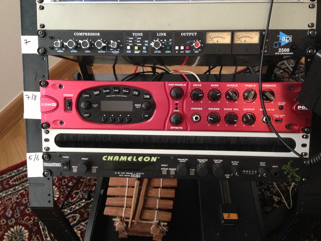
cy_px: 120
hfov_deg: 55.4
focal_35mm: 33
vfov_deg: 42.9
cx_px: 160
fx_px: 306
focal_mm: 4.13
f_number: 2.4
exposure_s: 1/15
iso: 640
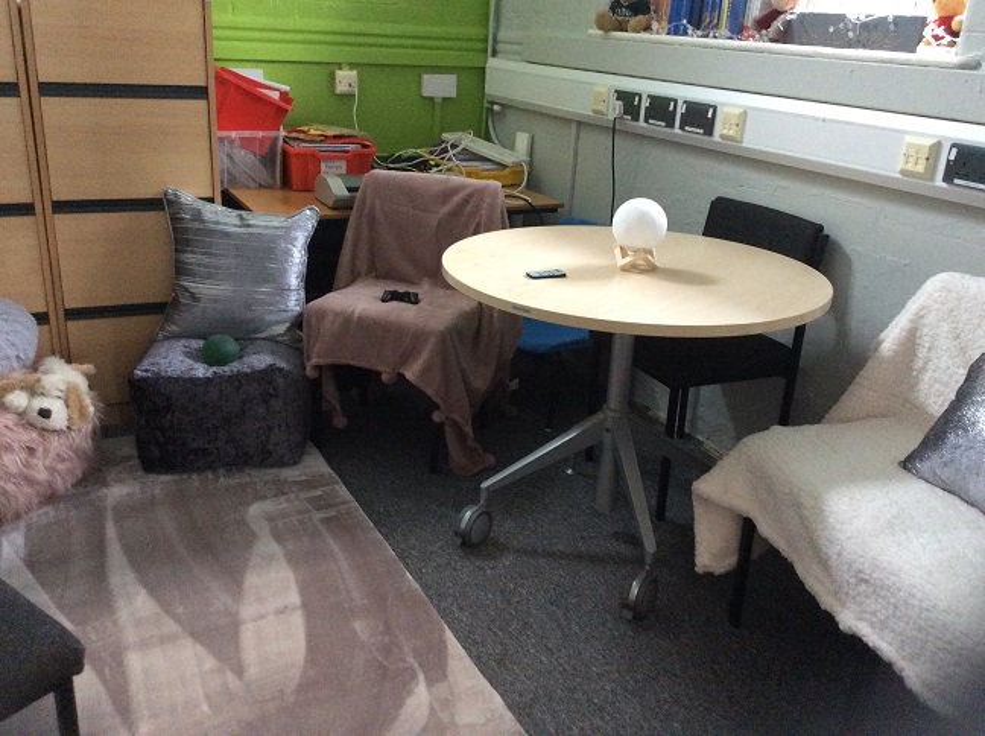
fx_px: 909
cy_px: 368
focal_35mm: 32
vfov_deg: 44.1
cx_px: 492
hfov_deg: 56.9
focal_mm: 3.3
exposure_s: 1/25
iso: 250
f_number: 2.4
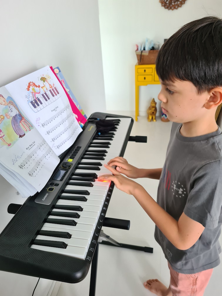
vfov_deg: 67.3
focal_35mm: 26
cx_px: 111
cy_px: 148
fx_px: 222
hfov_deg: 53.1
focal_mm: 5.4
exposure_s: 1/50
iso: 200
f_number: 1.8
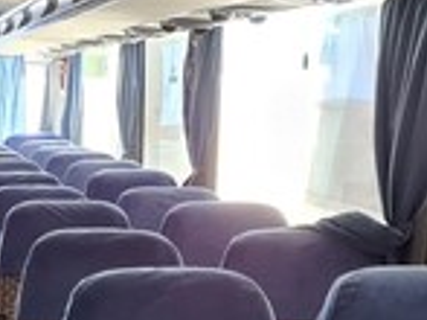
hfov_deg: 17.6
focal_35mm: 106
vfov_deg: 12.6
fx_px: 1306
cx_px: -90
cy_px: 585
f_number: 1.8
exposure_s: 1/50
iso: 640
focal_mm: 5.4
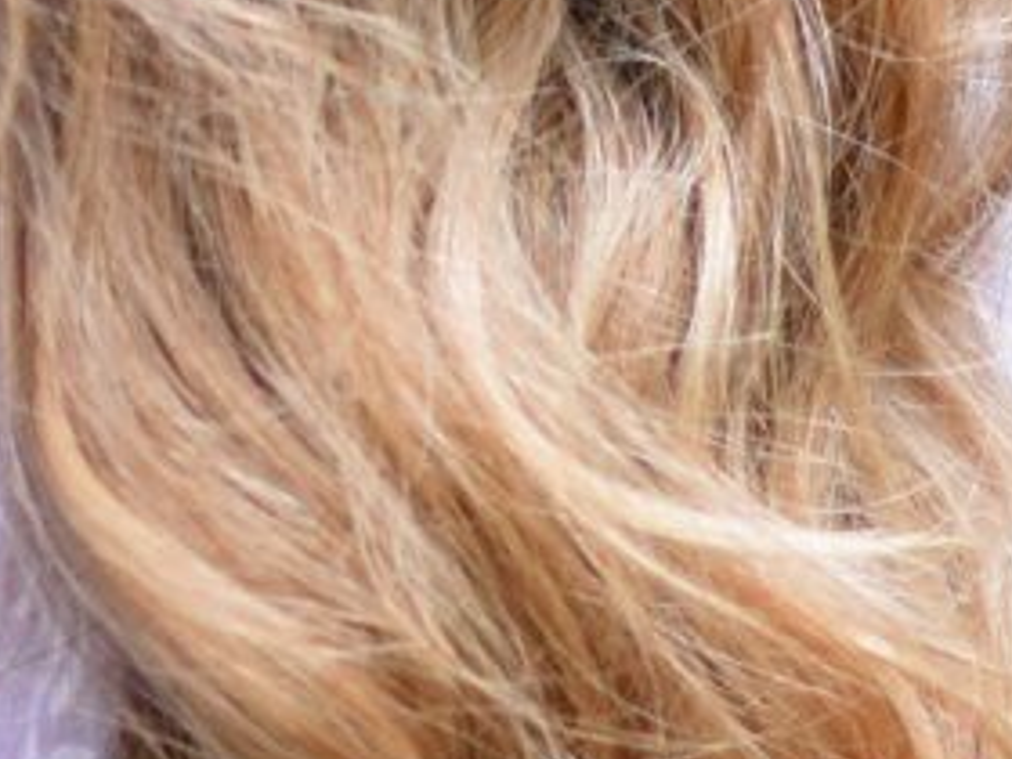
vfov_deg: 1.7
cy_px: -367
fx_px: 26239
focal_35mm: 898
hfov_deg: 2.2
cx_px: -618
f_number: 2.5
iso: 200
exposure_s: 1/640
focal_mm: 85
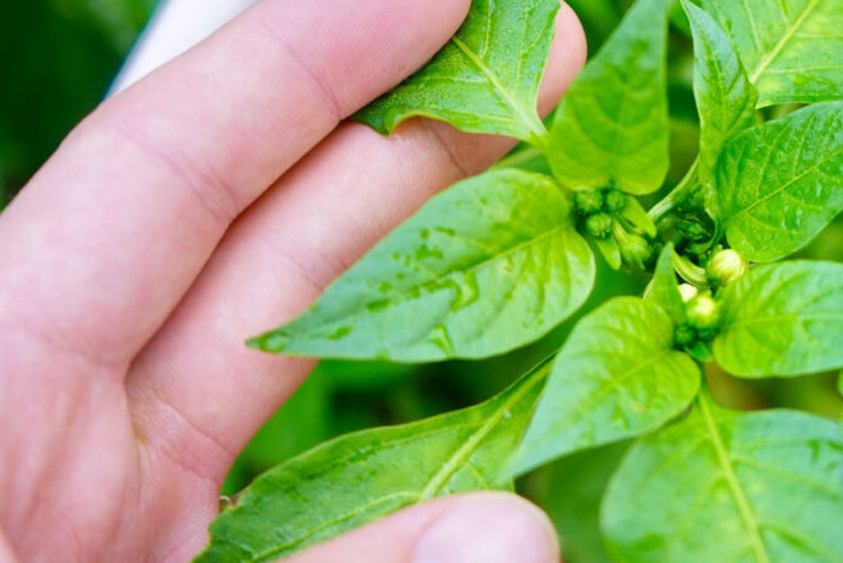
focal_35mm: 44
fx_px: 1031
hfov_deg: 43.3
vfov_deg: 30.5
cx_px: 610
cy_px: 218
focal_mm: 28
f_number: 4
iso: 200
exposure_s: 1/60
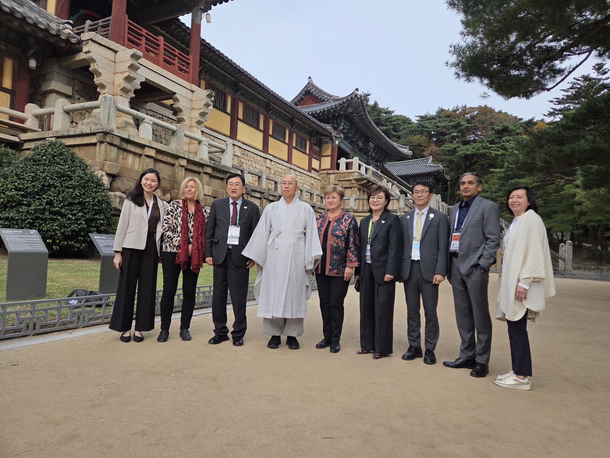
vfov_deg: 58.9
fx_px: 405
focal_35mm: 23
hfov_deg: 73.9
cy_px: 229
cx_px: 305
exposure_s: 1/2228
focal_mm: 5.4
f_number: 1.8
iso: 80
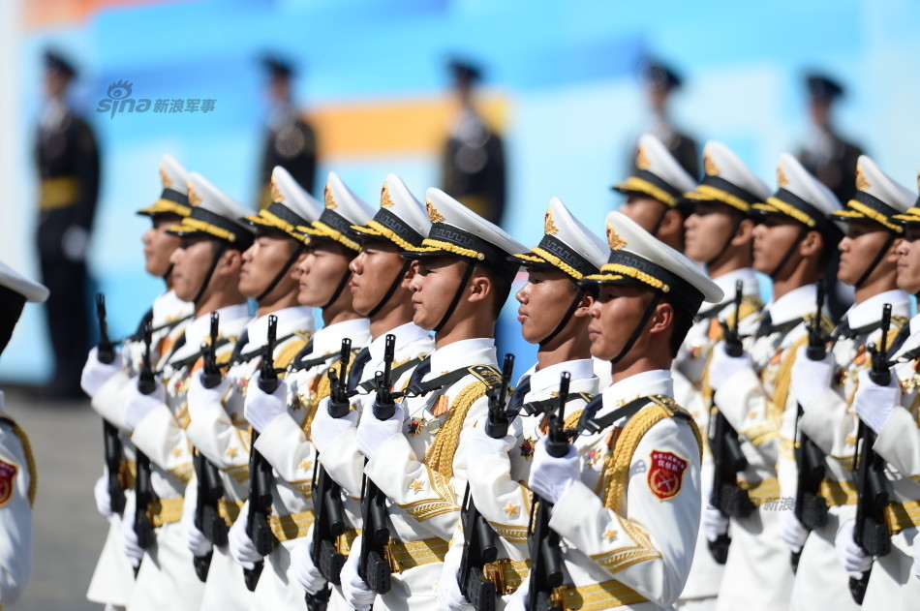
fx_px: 10210
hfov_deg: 5.2
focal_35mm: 400
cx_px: 460
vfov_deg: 3.4
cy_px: 306
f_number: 4
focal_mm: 400
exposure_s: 1/8000
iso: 400
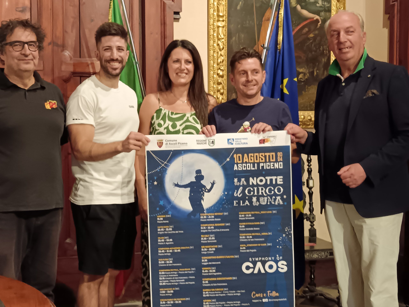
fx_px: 638
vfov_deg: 27.0
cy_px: 154
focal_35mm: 54
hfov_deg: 35.5
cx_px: 204
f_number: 1.9
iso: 1836
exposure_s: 1/25
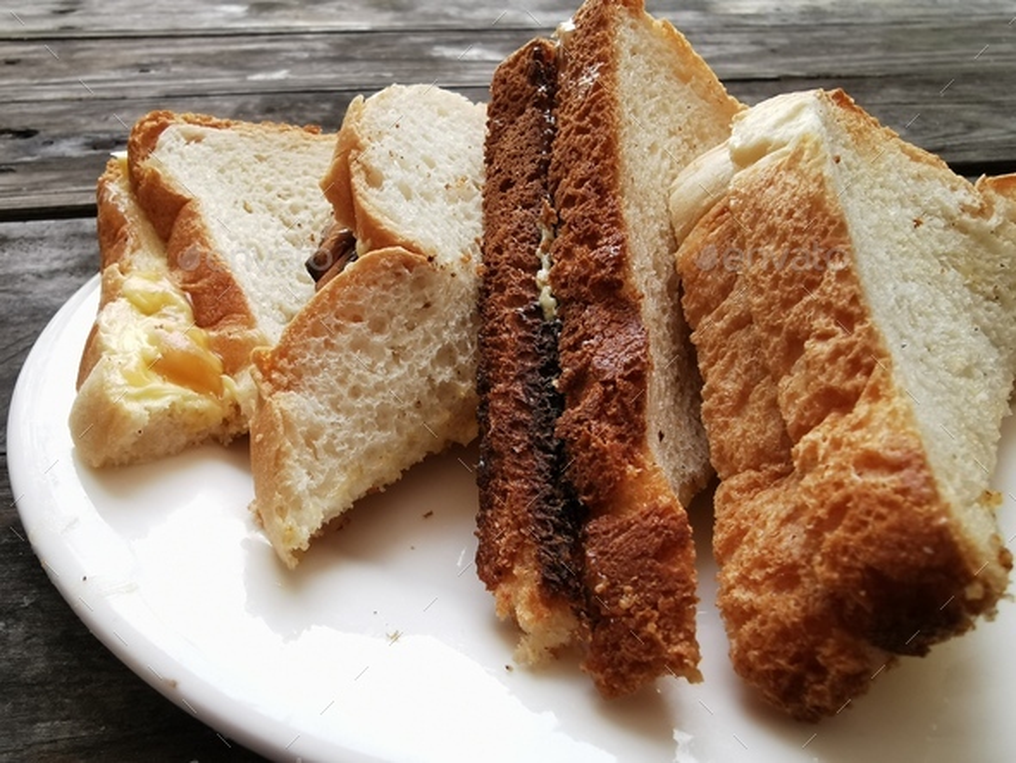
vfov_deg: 53.1
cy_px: 382
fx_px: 763
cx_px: 508
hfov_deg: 67.3
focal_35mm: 26
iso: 100
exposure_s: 1/50
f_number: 2.2
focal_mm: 2.26
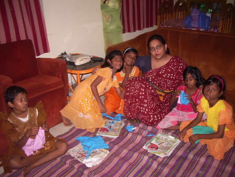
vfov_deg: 40.7
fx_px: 238
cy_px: 88
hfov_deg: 52.6
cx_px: 118
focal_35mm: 35
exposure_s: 1/40
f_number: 2.6
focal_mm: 5.8
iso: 160
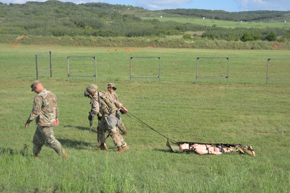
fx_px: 443
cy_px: 96
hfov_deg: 36.2
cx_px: 145
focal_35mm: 55
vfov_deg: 24.6
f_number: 8
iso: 100
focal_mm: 55
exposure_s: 1/250
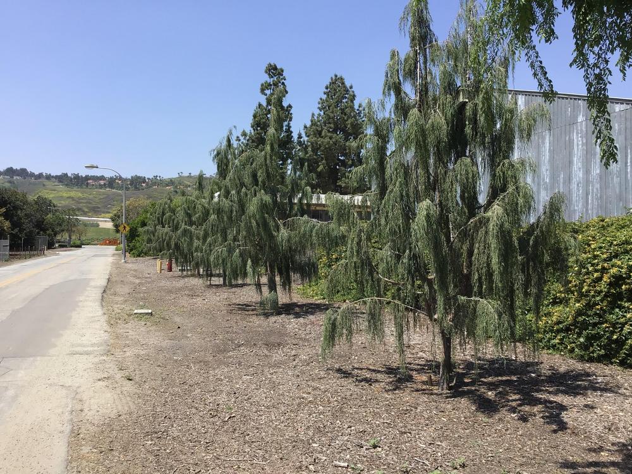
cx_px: 316
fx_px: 566
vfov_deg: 45.4
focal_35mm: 31
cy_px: 237
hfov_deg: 58.4
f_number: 2.4
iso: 25
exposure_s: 1/1131
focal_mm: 3.3
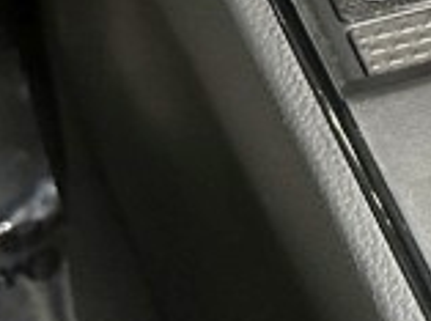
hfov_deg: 10.6
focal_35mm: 157
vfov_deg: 9.3
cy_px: -77
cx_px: 1073
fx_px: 1950
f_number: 1.78
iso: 800
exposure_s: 1/30
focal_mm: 6.86
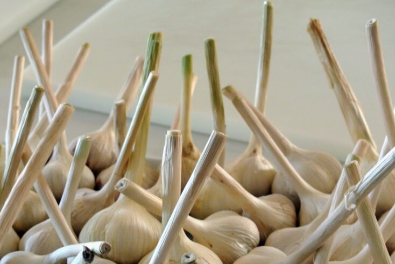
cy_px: 176
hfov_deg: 18.1
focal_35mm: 113
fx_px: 1241
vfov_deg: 12.1
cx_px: 177
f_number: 3.8
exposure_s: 1/30
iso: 560
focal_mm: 30
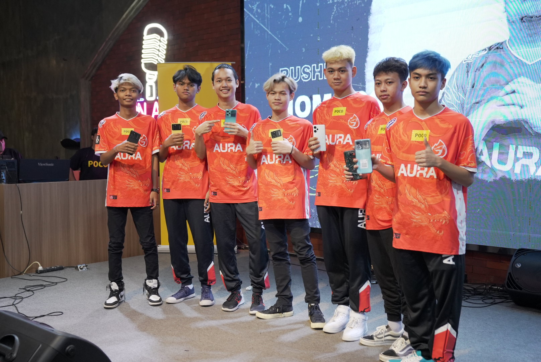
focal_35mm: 39
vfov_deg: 34.3
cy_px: 181
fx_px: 586
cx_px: 270
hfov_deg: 49.5
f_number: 4
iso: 4000
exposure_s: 1/125
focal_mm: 39
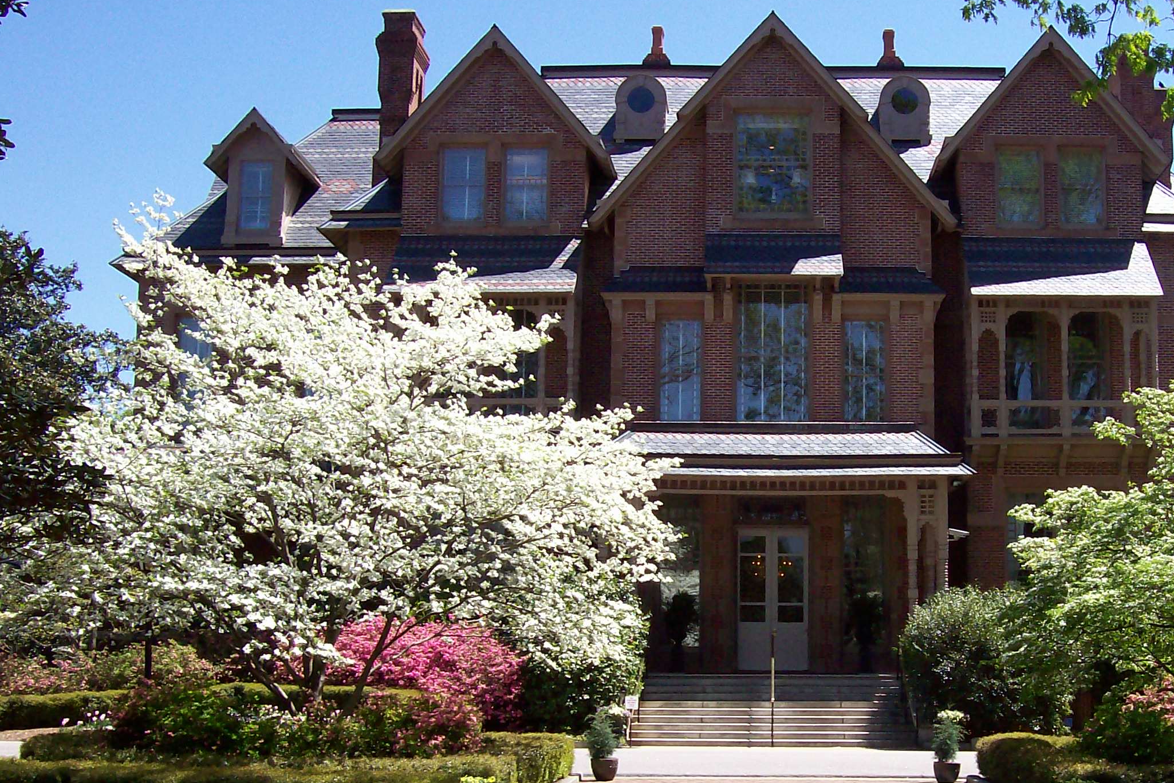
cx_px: 779
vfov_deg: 25.9
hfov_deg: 37.8
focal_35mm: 52
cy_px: 493
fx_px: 1696
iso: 80
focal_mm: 6
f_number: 4.8
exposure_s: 1/390
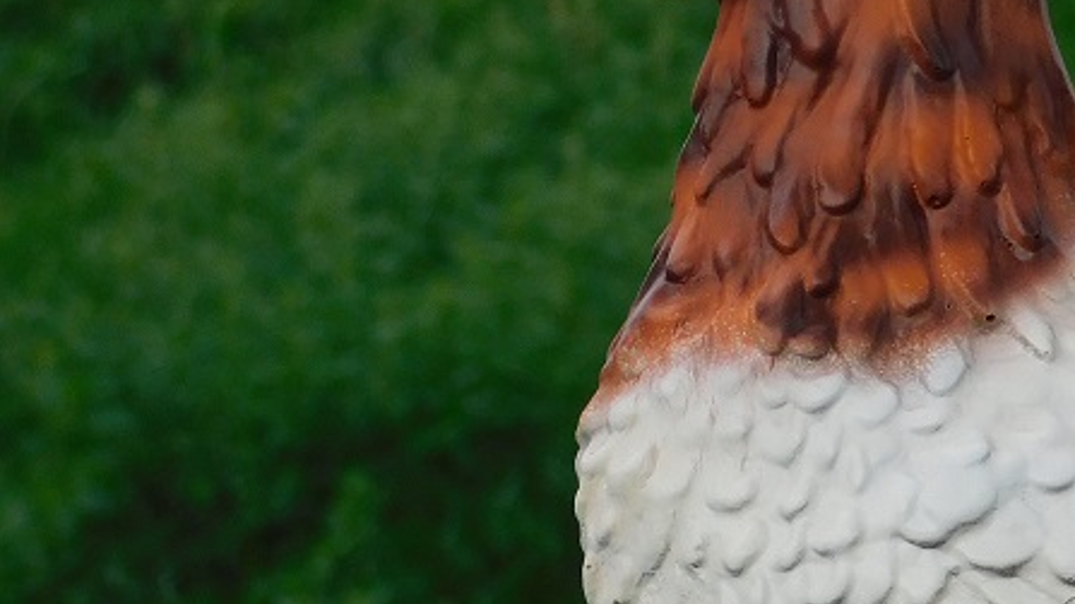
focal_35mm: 517
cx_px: 1383
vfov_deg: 2.3
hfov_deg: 4.2
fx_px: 14731
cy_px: 337
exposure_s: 1/500
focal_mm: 32.7
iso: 125
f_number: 5.4
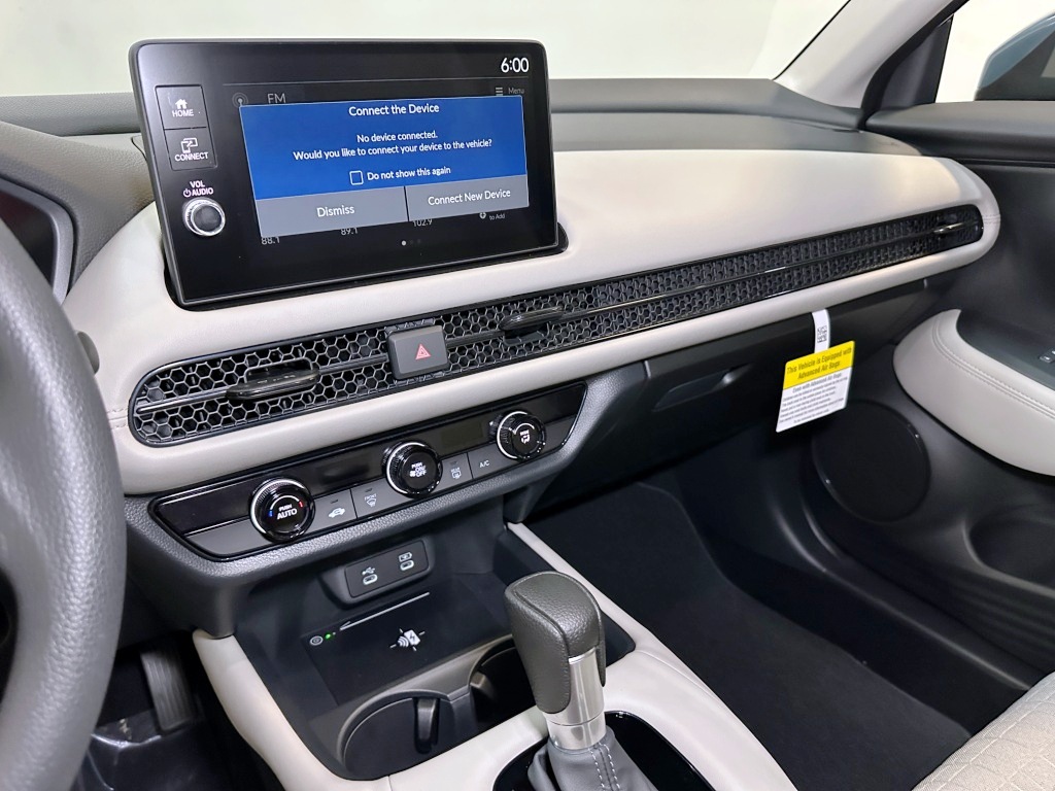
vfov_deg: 56.8
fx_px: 731
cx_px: 528
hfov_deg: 71.6
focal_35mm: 24
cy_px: 396
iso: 800
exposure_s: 1/60
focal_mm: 6.86
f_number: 1.78
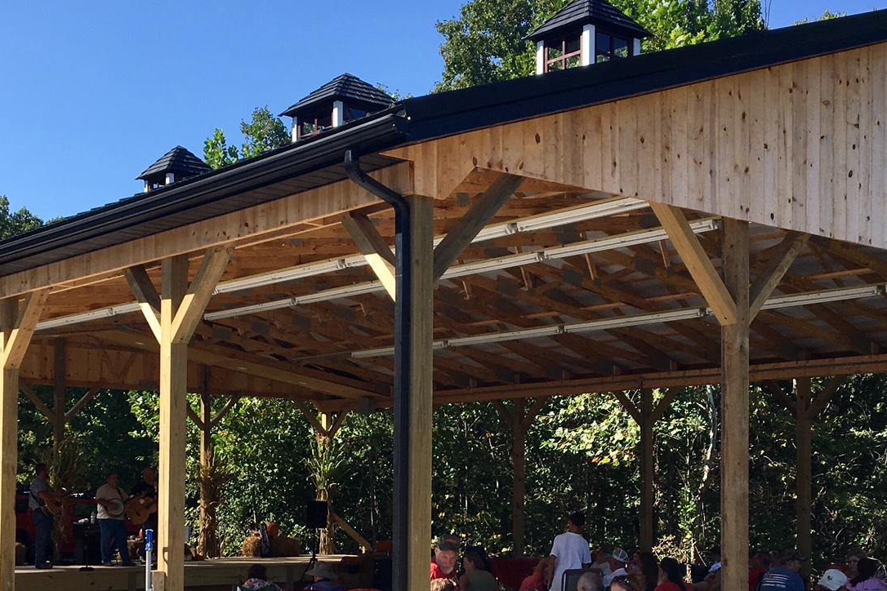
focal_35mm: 56
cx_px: 455
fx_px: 1380
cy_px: 460
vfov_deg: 23.9
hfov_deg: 35.6
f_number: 2.2
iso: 25
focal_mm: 4.15
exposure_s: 1/1068
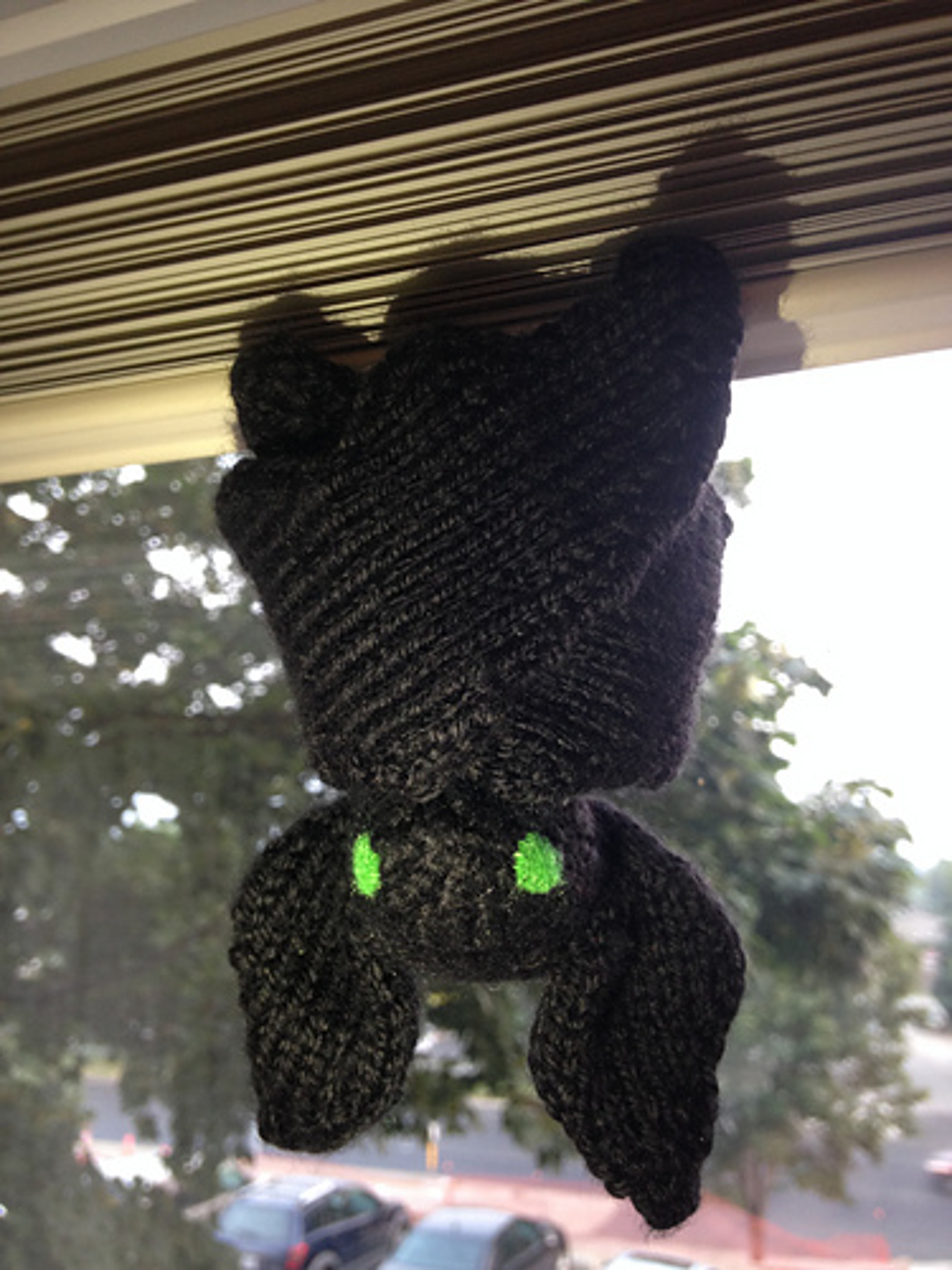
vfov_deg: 55.4
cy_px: 635
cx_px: 476
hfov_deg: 42.9
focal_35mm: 33
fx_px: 1210
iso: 100
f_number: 2.4
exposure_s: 1/20
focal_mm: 4.12
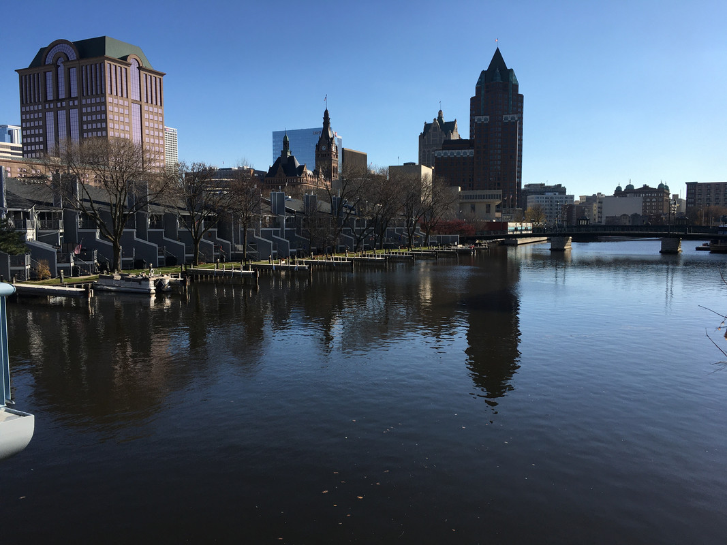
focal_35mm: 29
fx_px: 609
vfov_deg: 48.2
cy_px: 272
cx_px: 364
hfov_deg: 61.7
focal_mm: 4.15
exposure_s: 1/1832
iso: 25
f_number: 2.2
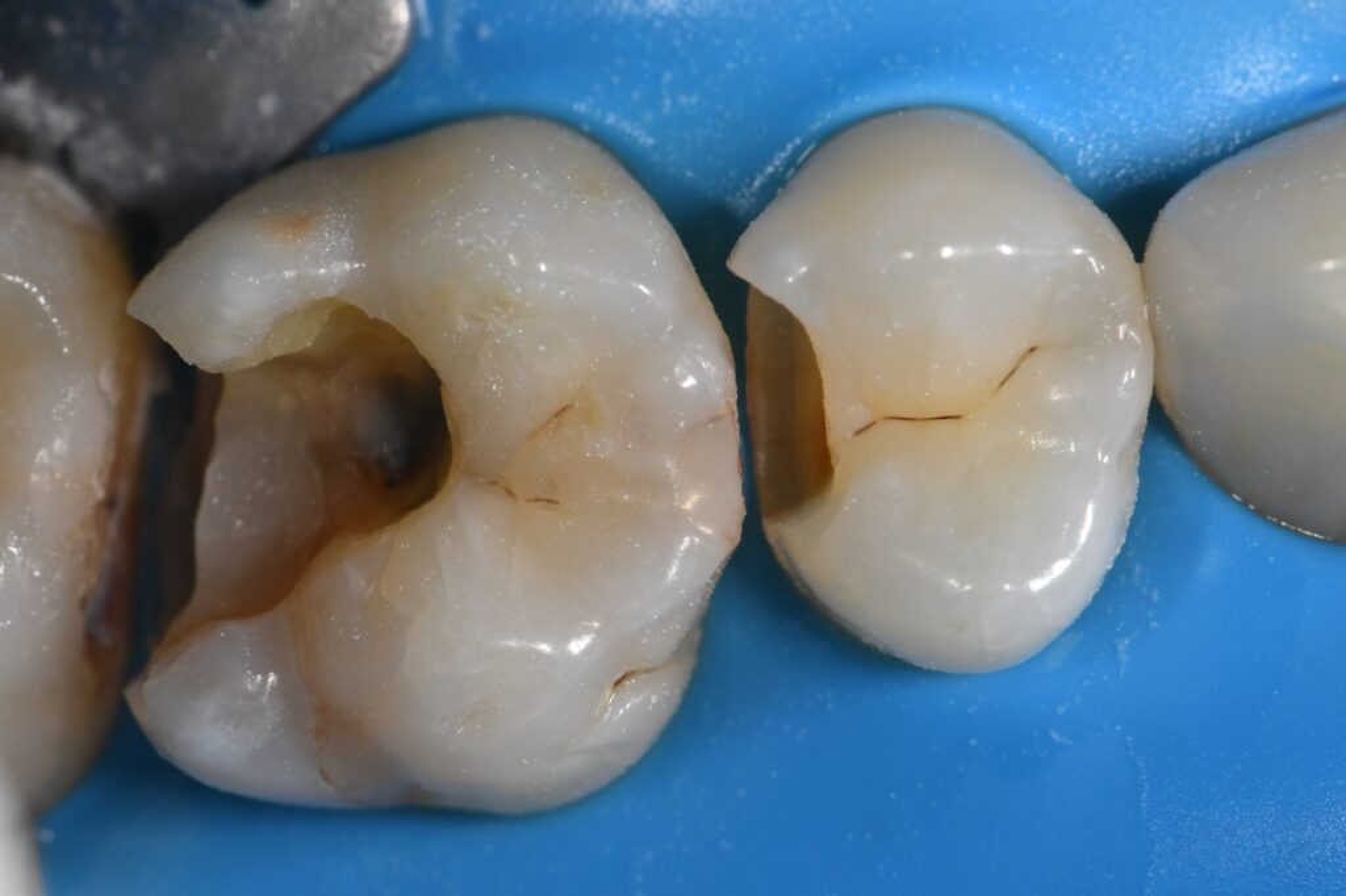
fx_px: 5868
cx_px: 673
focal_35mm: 157
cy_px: 448
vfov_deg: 8.7
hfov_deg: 13.1
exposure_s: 1/160
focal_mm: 105
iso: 200
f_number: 32
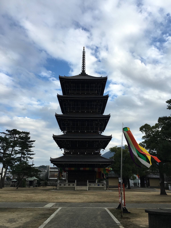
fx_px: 191
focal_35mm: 29
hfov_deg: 48.2
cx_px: 86
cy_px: 114
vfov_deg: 61.7
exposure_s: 1/754
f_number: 2.2
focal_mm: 4.15
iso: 25
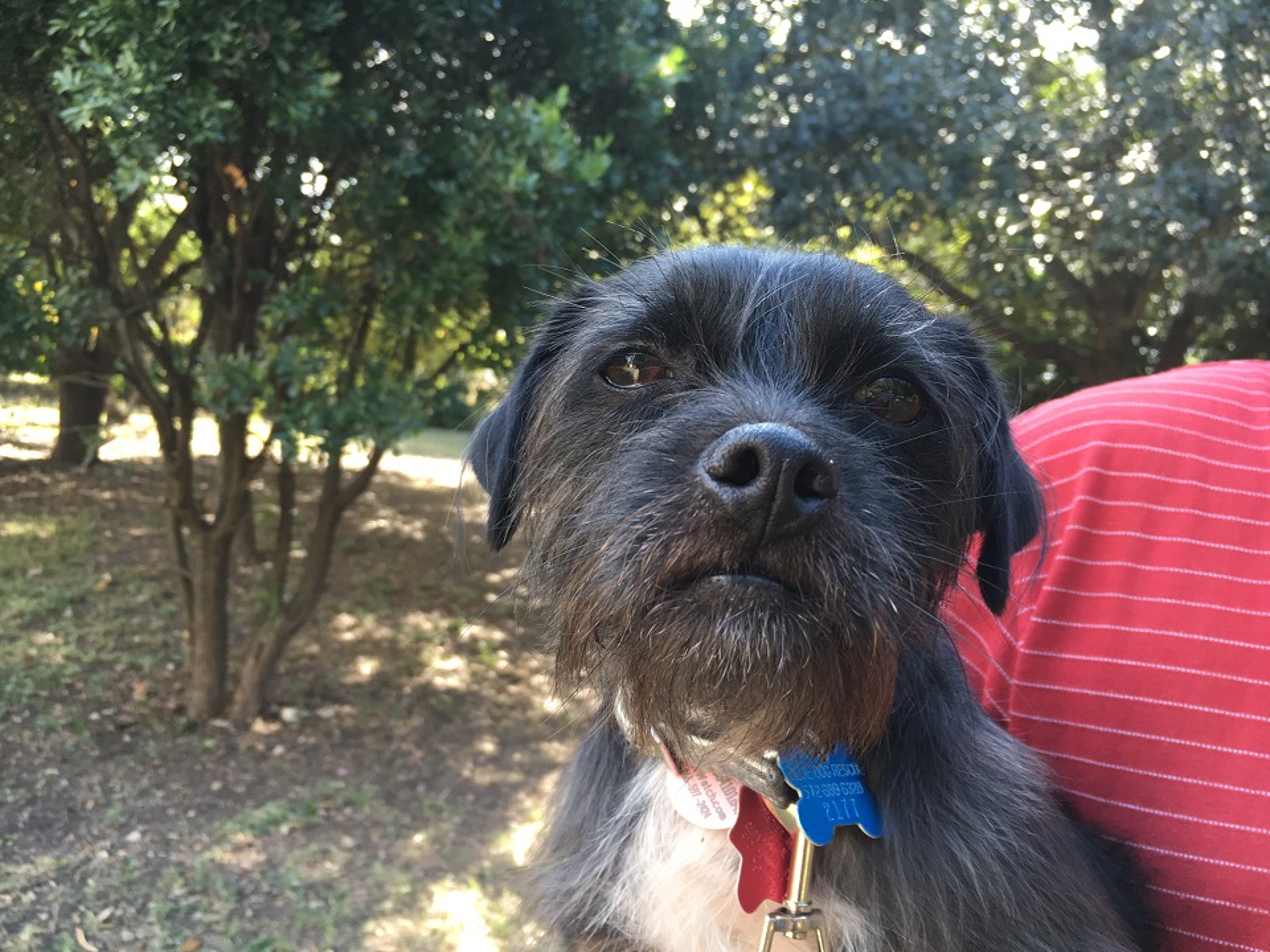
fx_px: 1064
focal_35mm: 29
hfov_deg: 61.7
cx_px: 635
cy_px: 476
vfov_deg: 48.2
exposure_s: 1/120
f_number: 2.2
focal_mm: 4.15
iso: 40
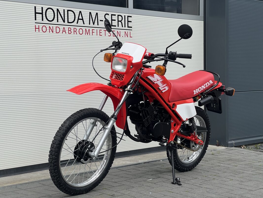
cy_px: 99
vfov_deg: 19.1
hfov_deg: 25.3
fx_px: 585
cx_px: 132
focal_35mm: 77
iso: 32
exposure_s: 1/585
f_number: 2.8
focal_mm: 9
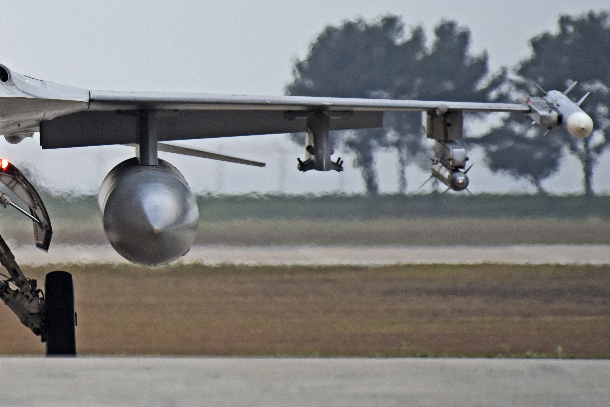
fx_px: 10695
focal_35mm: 631
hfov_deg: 3.3
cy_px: 48
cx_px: -96
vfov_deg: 2.2
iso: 1000
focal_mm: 240
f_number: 4
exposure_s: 1/640
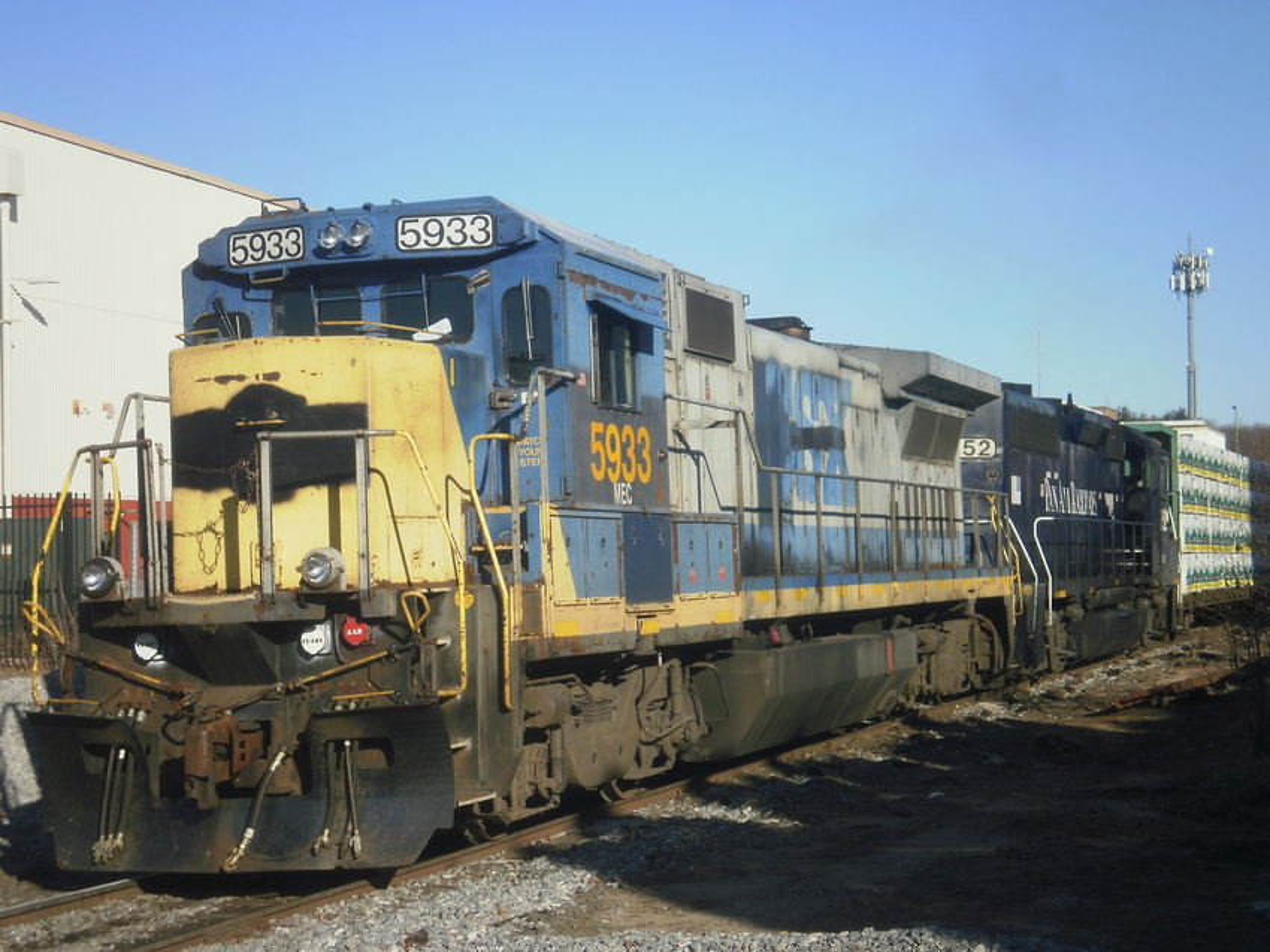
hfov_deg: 30.3
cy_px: 476
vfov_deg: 22.9
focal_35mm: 64
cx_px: 635
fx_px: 2349
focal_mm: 11.3
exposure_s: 1/125
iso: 100
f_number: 13
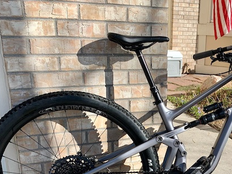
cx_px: 199
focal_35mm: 50
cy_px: 149
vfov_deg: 28.2
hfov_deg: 36.3
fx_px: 335
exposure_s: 1/1560
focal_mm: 4.25
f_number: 1.8
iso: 25
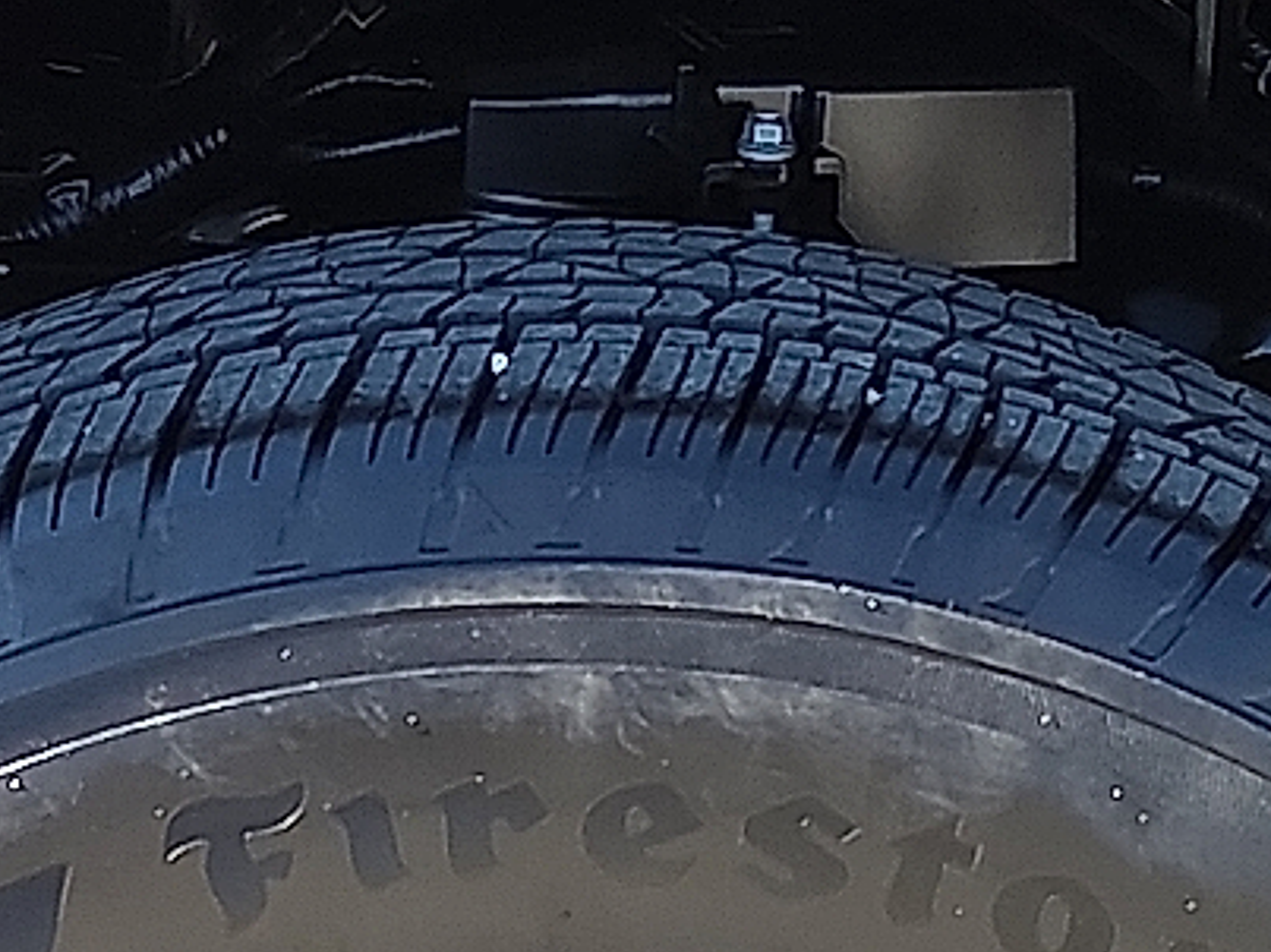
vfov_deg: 10.2
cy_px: 1557
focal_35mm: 139
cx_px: 574
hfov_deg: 14.2
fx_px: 5102
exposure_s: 1/294
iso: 25
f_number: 1.8
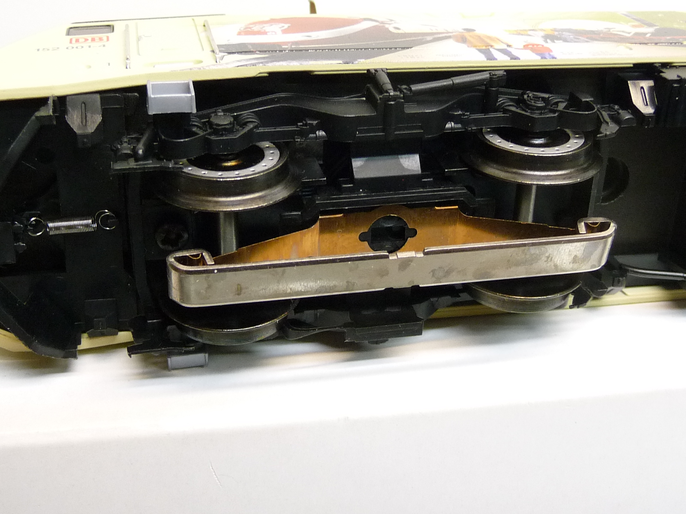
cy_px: 257
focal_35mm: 50
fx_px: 991
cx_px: 343
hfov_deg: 38.2
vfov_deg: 29.1
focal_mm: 5
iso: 250
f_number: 3.4
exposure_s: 1/30
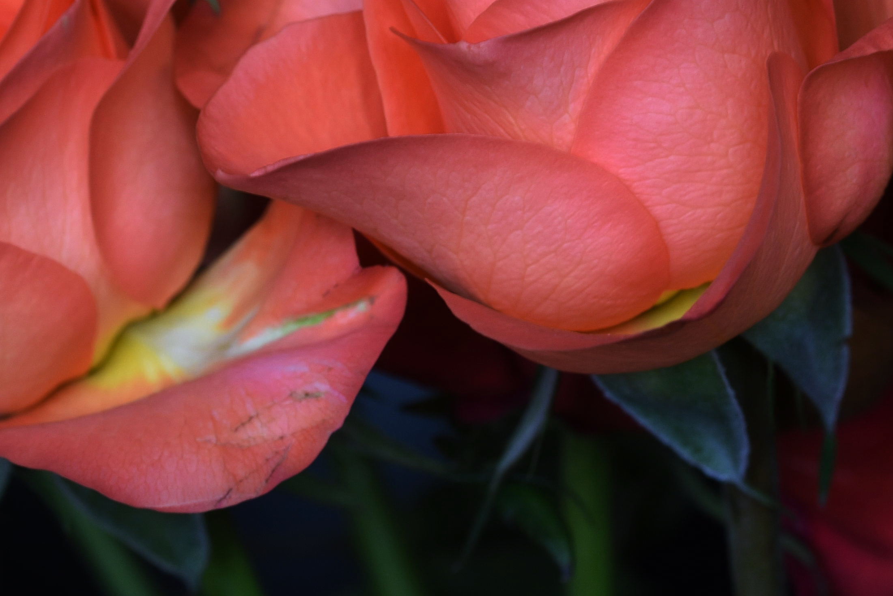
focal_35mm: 287
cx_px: 591
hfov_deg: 7.2
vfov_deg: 4.8
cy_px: -57
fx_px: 7121
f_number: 11
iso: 400
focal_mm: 105
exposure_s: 1/15
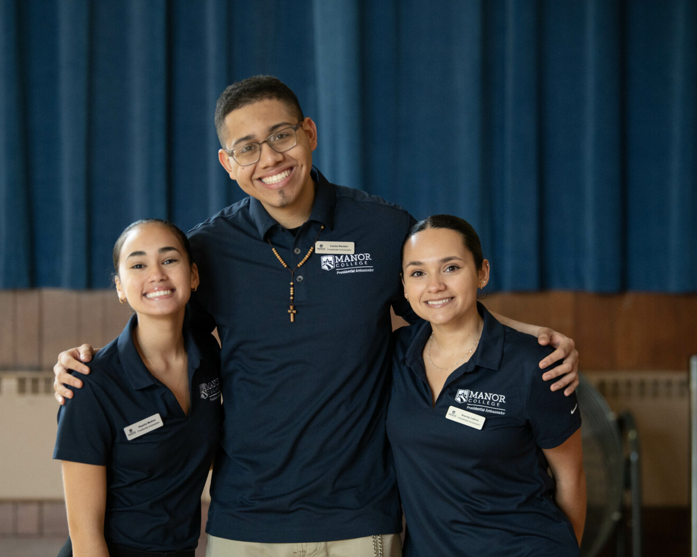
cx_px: 330
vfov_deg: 13.9
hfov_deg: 17.3
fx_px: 2290
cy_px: 278
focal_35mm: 111
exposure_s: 1/500
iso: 2500
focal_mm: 98
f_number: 2.8
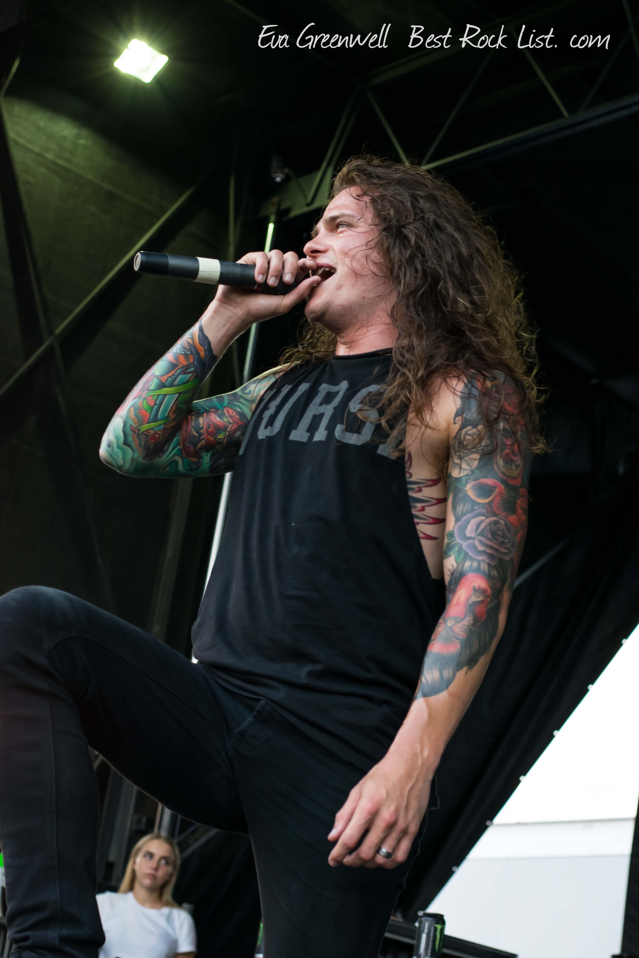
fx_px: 1997
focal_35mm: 75
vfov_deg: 27.0
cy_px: 479
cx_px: 320
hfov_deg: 18.2
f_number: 5
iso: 450
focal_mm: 50
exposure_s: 1/60
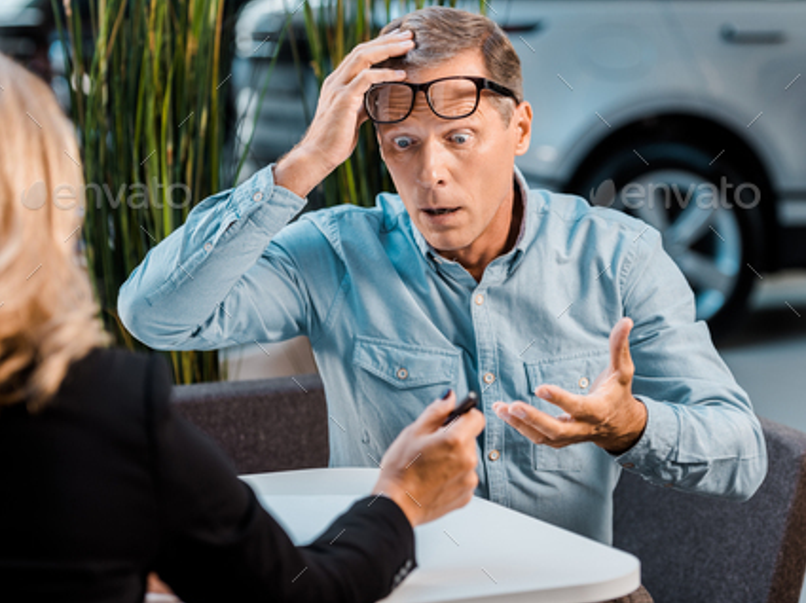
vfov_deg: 11.7
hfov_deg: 15.5
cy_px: 284
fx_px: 2955
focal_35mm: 127
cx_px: 385
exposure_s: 1/200
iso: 160
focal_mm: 95
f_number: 3.5
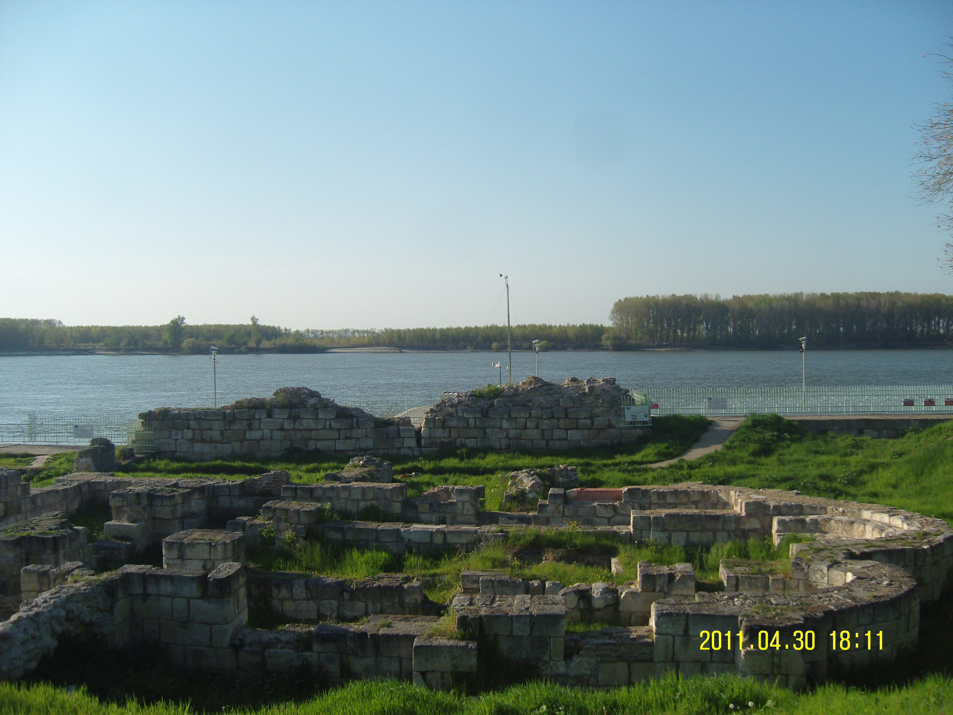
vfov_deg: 41.8
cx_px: 476
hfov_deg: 54.0
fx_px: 936
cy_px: 358
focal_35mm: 34
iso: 100
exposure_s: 1/320
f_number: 7
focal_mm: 7.3
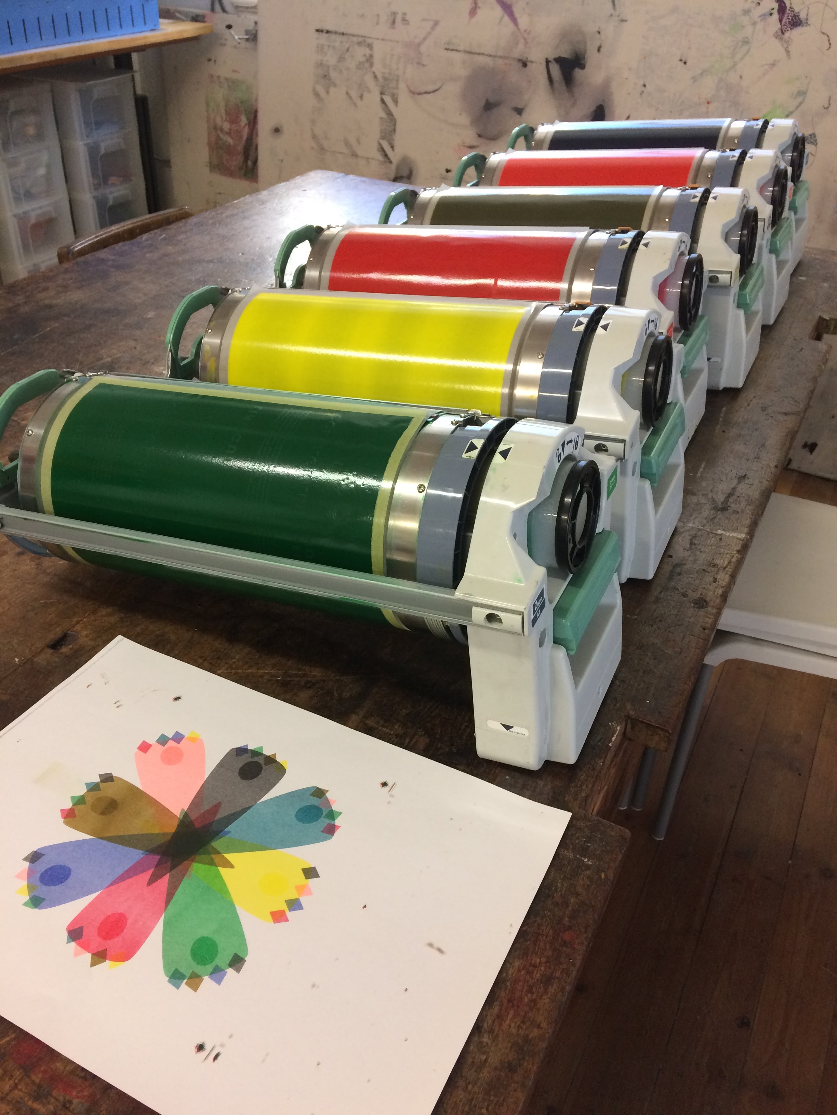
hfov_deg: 48.2
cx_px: 418
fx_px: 935
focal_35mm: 29
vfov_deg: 61.7
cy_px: 558
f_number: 2.2
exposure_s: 1/33
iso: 80
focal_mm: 4.15
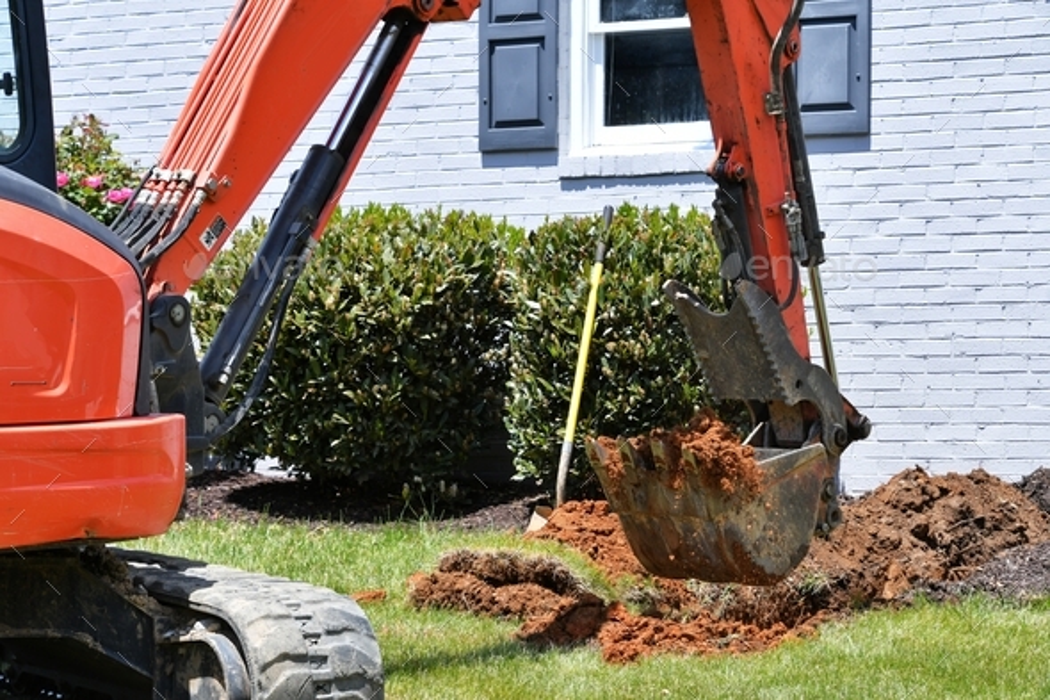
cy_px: 350
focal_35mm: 112
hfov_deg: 18.2
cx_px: 525
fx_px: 3280
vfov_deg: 12.2
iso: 320
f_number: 10
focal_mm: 75
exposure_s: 1/400
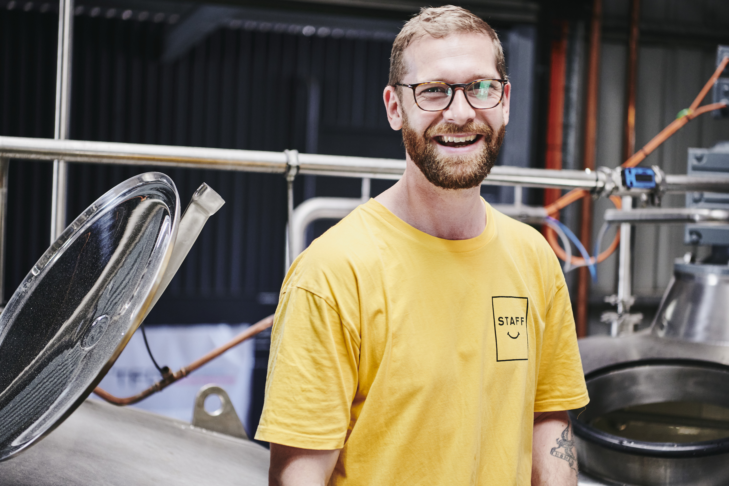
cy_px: 243
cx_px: 364
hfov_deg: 28.8
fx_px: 1417
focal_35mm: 70
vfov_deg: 19.5
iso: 800
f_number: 2.8
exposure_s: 1/160
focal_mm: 70
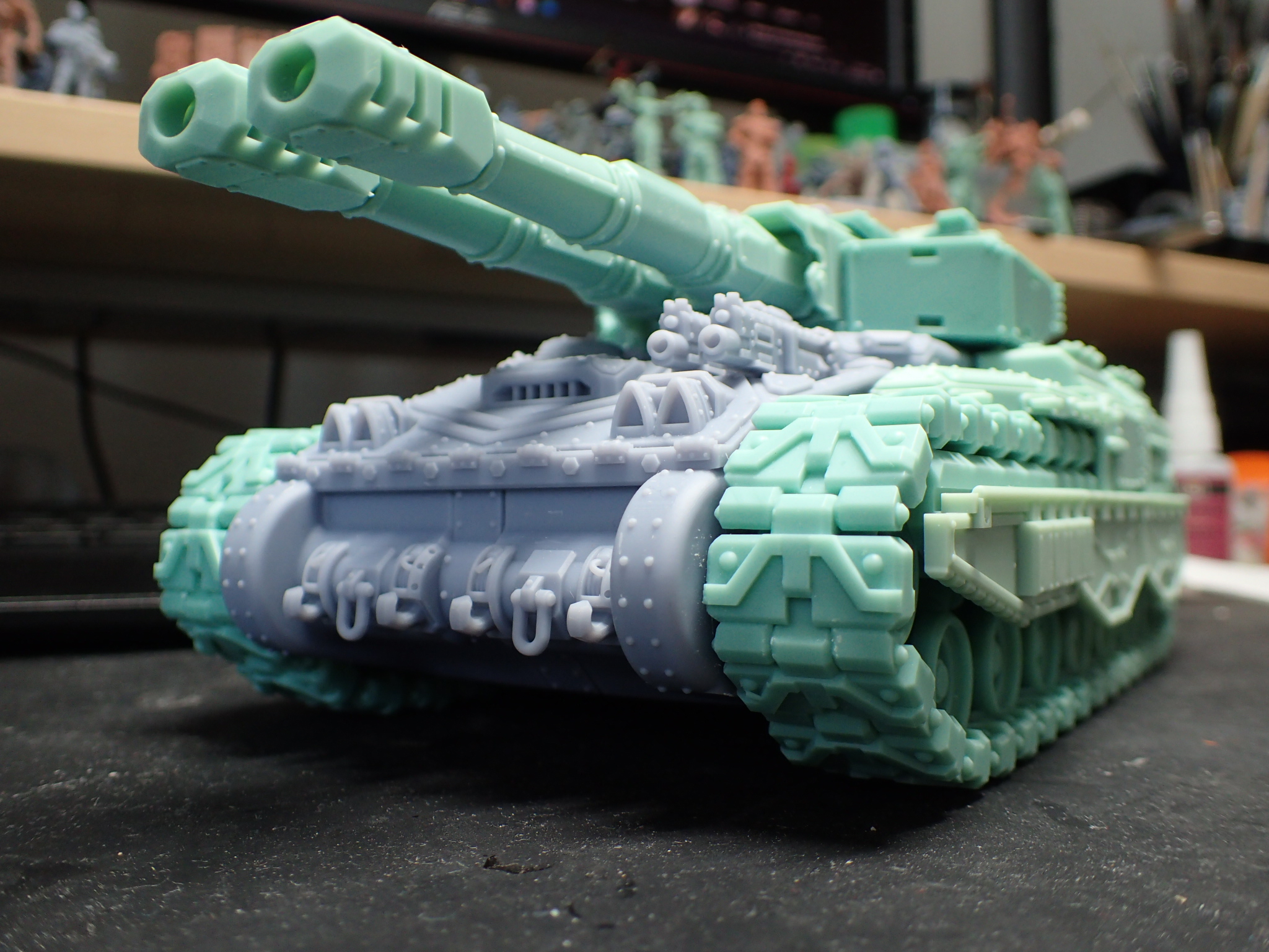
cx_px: 634
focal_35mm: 30
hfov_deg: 60.0
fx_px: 1100
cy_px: 476
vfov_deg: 46.8
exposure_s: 1/125
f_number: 2.3
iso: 200
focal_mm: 5.5
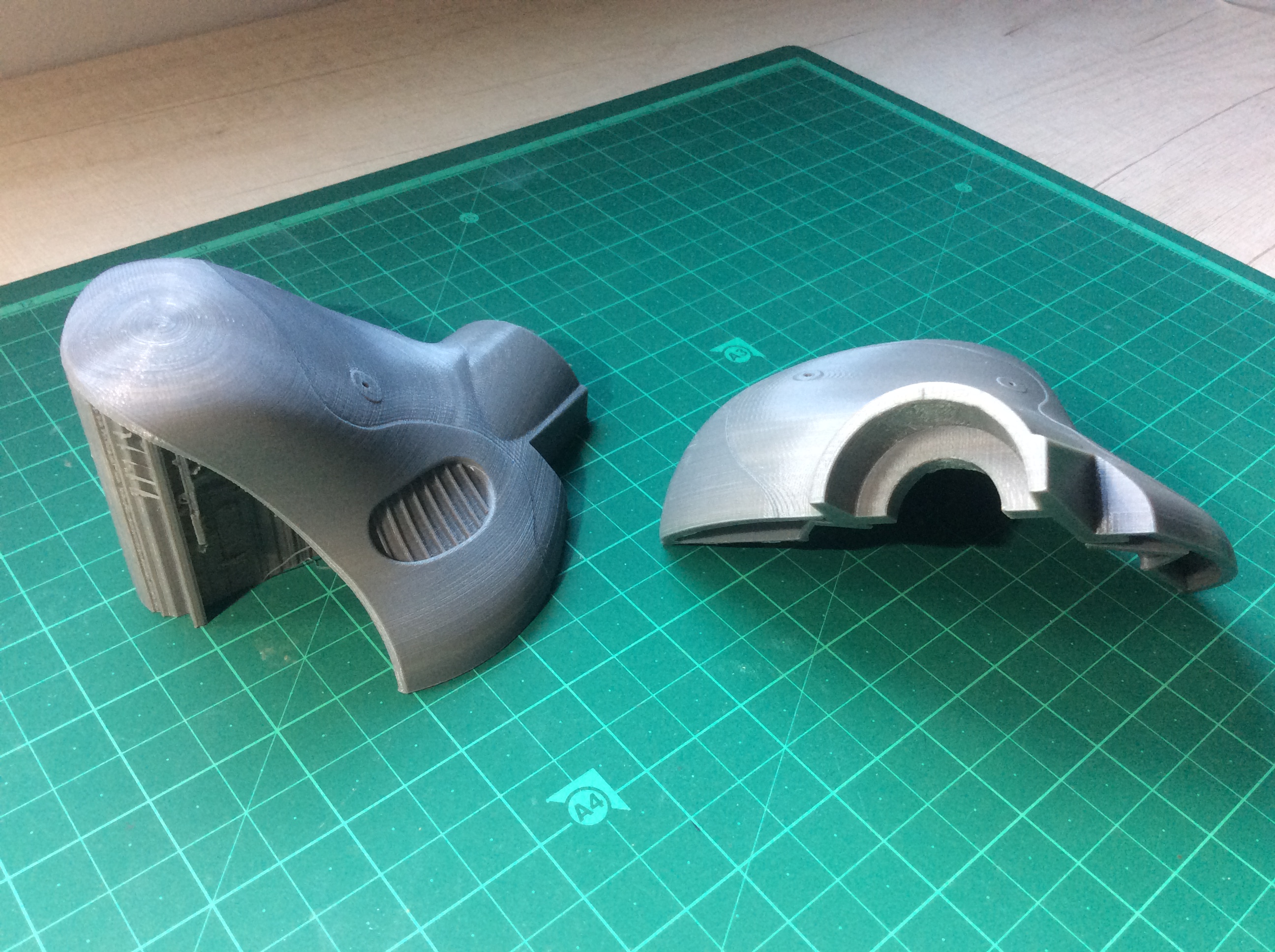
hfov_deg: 56.9
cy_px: 476
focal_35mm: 32
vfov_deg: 44.1
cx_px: 638
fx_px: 1177
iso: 80
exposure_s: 1/25
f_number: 2.4
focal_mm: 3.3
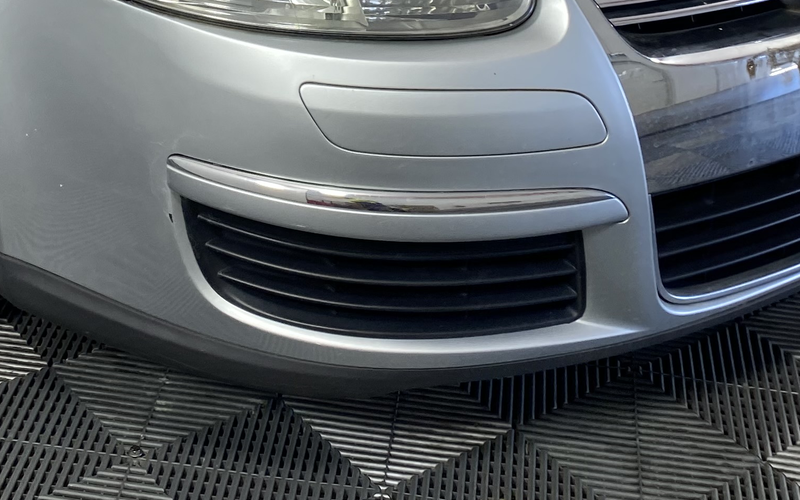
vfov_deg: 16.4
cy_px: -225
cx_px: 272
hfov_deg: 28.1
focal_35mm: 73
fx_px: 1591
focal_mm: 4.25
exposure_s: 1/122
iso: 32
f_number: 1.8
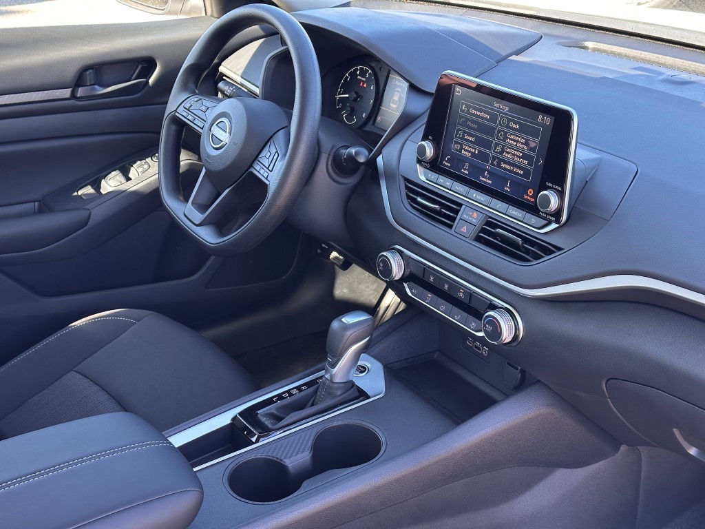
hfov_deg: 39.7
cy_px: 264
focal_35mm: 48
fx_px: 978
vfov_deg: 30.3
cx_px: 352
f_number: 1.78
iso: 80
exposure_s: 1/107
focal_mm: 6.86
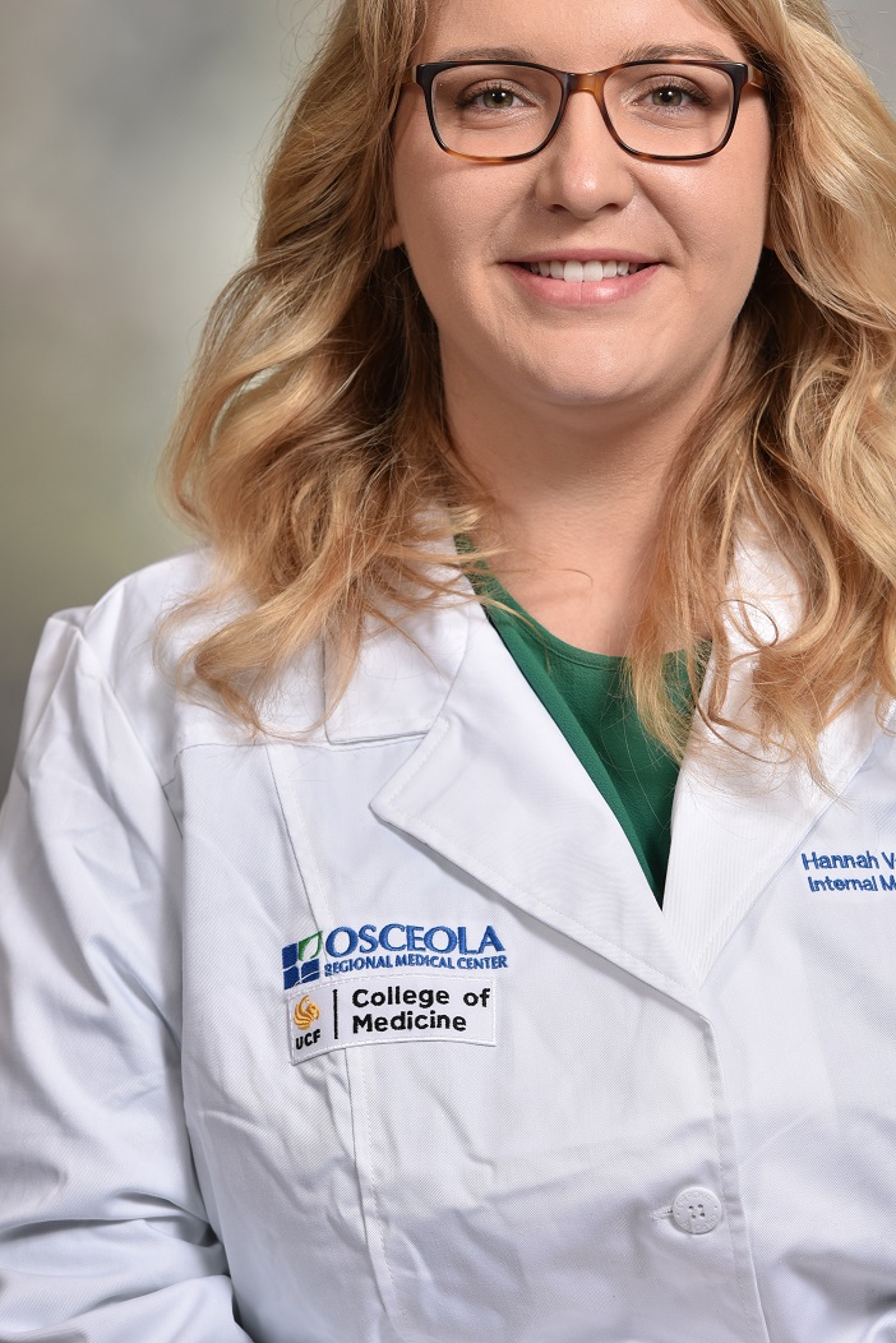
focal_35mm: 235
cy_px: 481
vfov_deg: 8.8
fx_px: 8767
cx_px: 608
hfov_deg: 5.8
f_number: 6.3
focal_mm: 165
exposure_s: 1/160
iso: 250
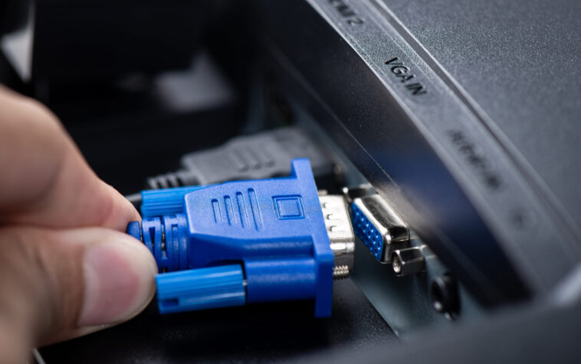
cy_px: 193
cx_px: 289
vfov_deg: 12.1
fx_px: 1710
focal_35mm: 108
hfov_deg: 19.3
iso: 200
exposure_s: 1/50
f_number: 5
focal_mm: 105
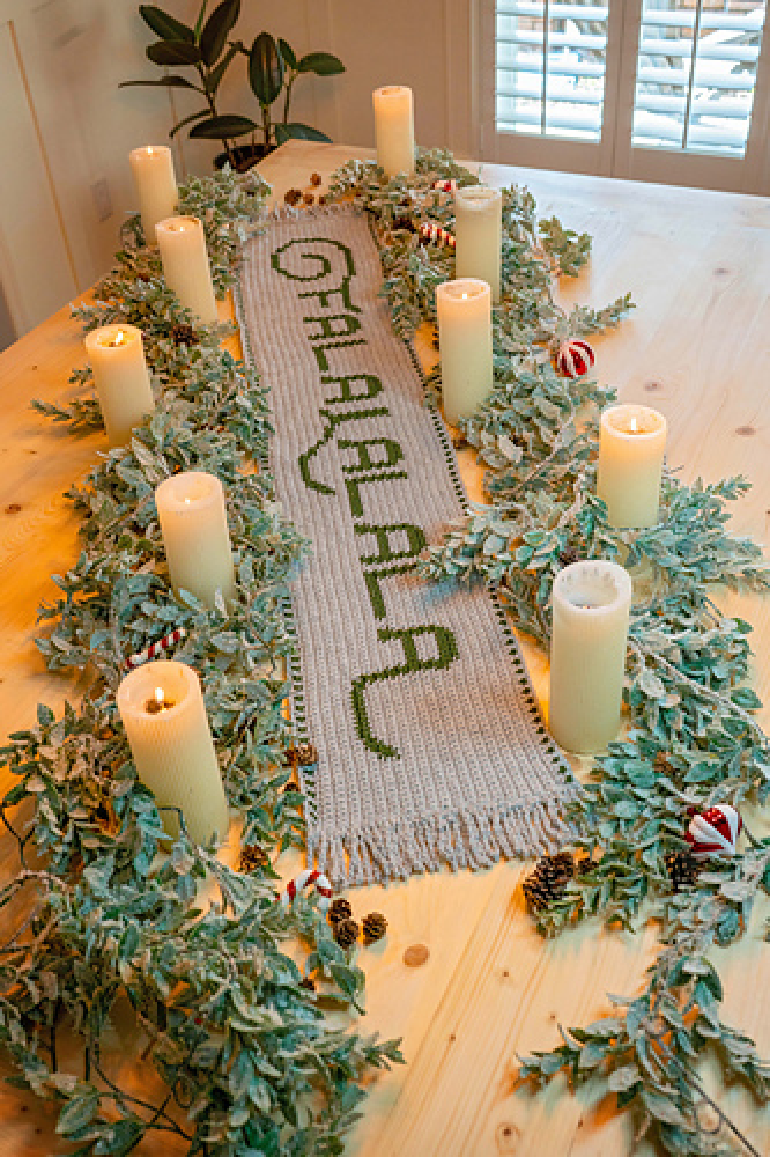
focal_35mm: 36
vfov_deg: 53.1
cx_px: 385
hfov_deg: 36.8
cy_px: 578
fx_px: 1156
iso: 640
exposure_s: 1/125
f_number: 6.3
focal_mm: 36
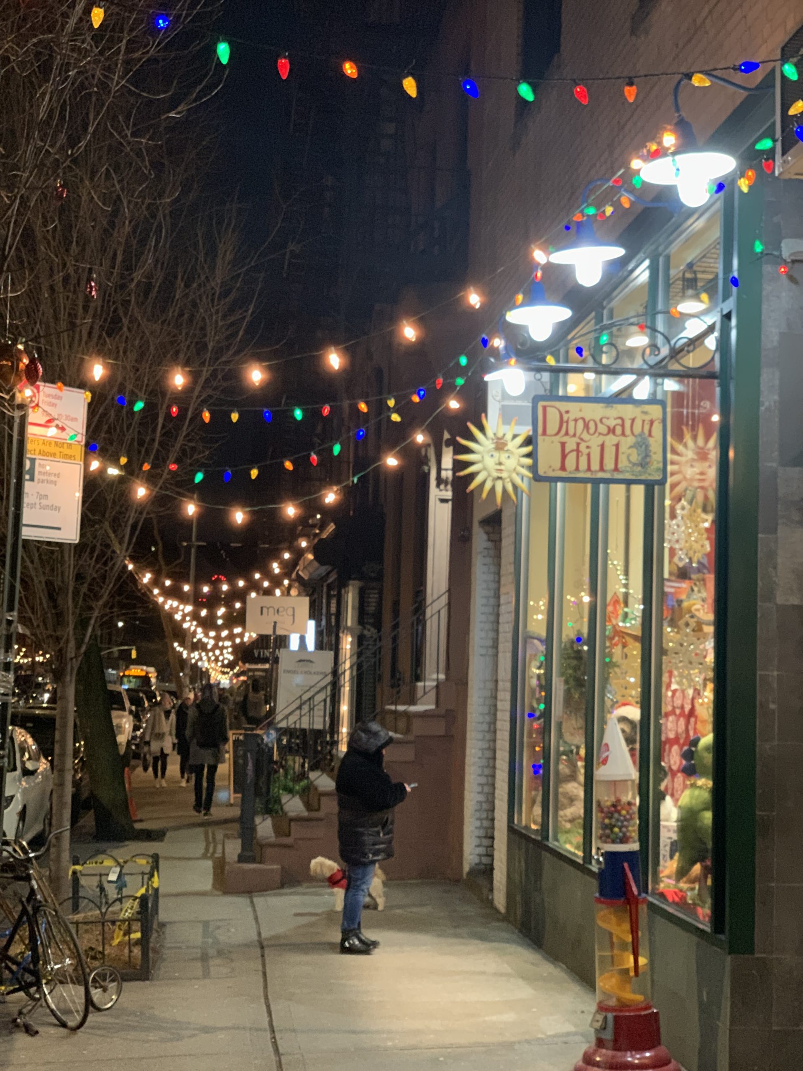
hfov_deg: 28.0
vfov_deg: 36.8
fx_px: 1608
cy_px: 536
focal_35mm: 52
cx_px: 402
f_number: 2.4
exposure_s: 1/30
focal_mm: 6
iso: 640
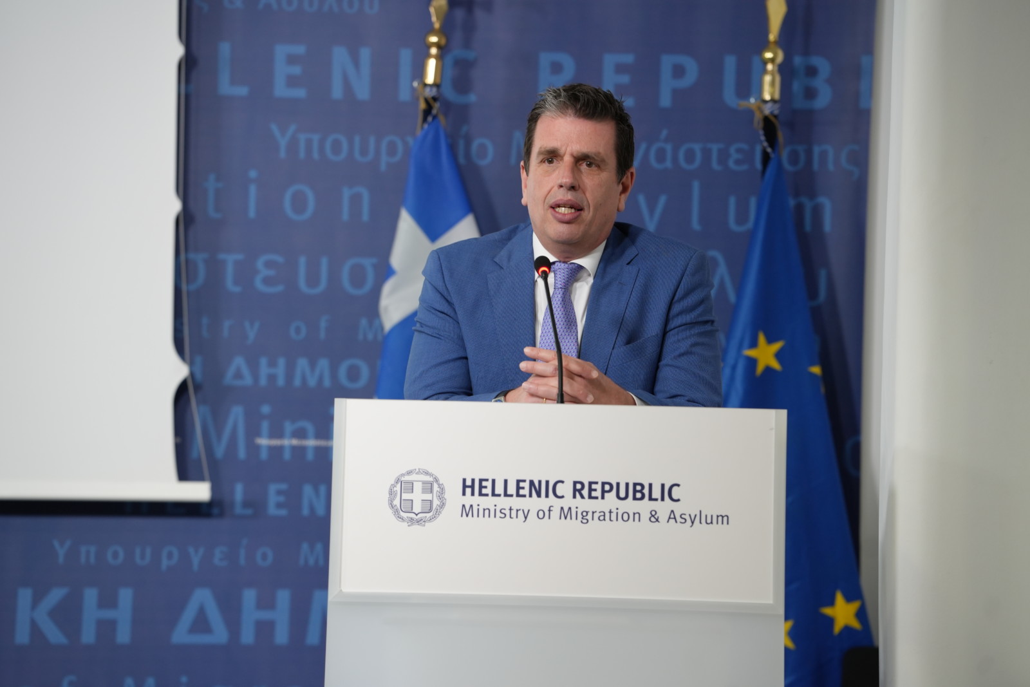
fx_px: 4286
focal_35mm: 150
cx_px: 515
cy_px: 344
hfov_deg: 13.7
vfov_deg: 9.2
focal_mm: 149.8
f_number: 4
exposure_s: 1/160
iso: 800
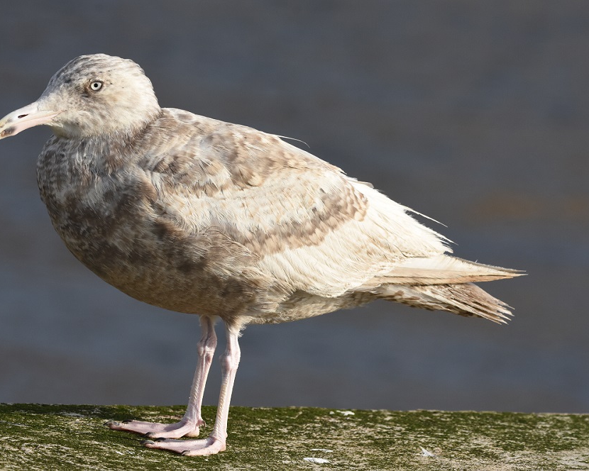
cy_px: 236
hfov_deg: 4.2
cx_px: 245
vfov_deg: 3.4
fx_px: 7984
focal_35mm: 458
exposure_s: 1/1600
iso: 800
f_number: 8
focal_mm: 270
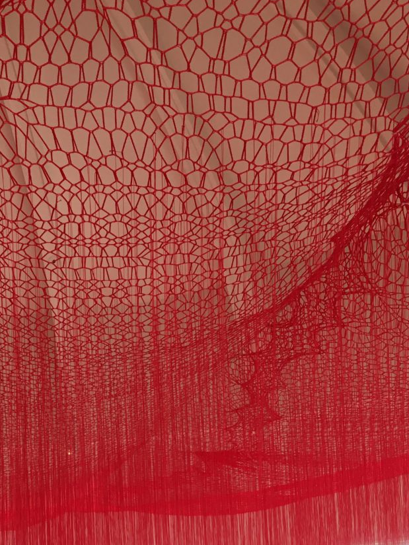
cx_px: 58
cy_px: 476
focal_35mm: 54
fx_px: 850
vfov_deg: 33.9
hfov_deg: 26.3
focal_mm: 4.15
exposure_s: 1/33
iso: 25
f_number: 2.2
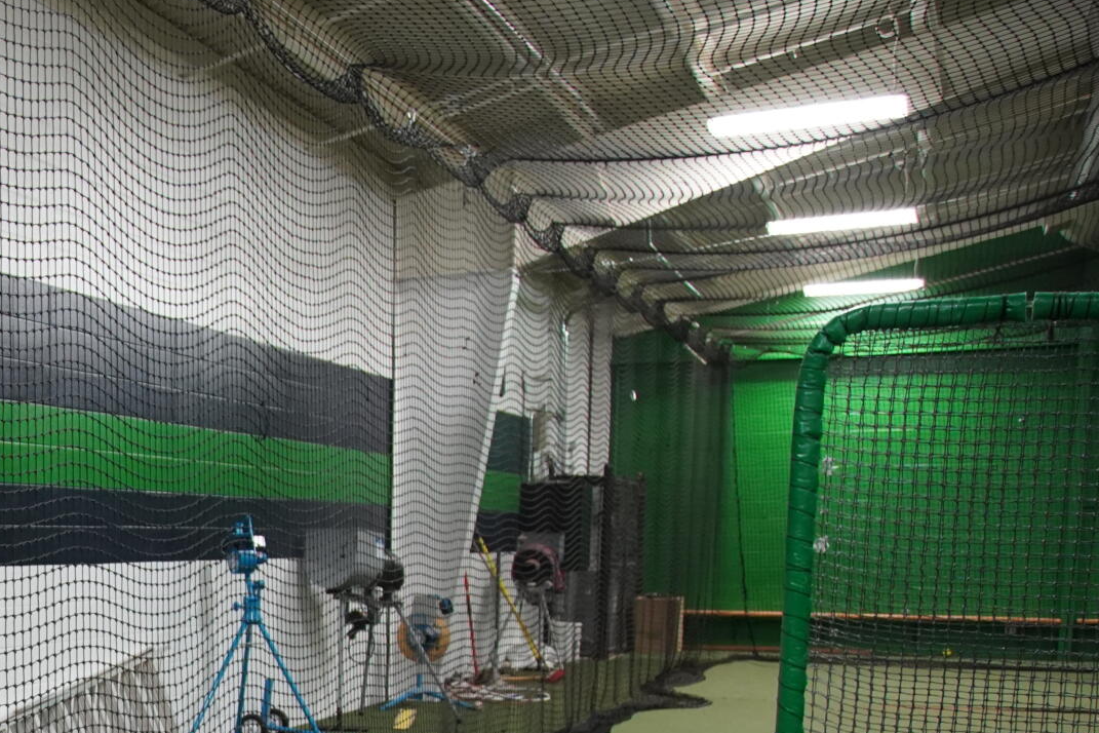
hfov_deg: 31.3
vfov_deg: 23.3
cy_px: 717
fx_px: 1709
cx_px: -139
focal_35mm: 56
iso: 3200
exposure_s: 1/160
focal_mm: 24
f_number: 4
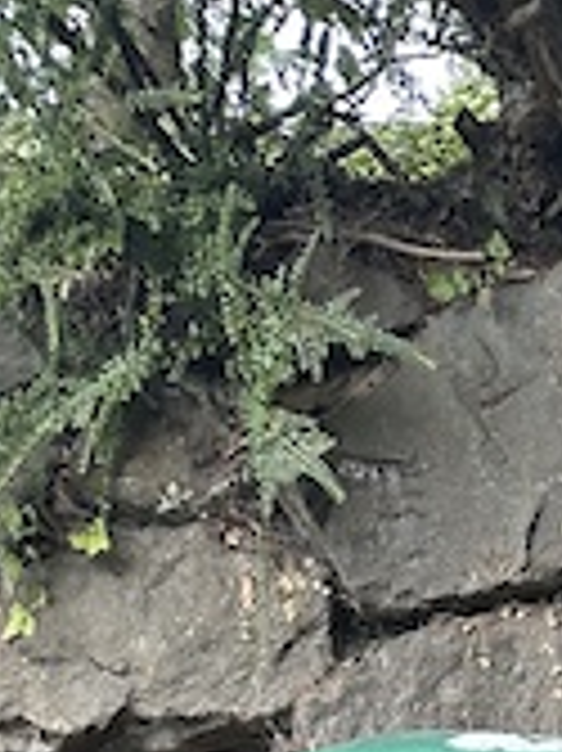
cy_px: 1761
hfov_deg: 11.3
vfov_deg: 13.2
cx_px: 1200
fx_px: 2493
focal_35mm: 115
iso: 80
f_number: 1.78
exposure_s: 1/121
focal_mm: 6.86
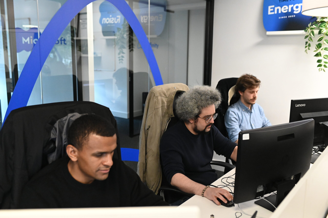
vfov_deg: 37.8
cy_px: 109
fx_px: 319
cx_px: 164
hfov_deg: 54.4
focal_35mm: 35
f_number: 3.5
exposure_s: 1/800
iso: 10000
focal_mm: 35
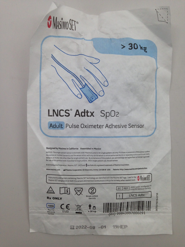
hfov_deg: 42.9
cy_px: 124
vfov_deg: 55.4
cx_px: 92
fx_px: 235
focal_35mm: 33
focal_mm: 4.12
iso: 64
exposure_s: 1/120
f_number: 2.4
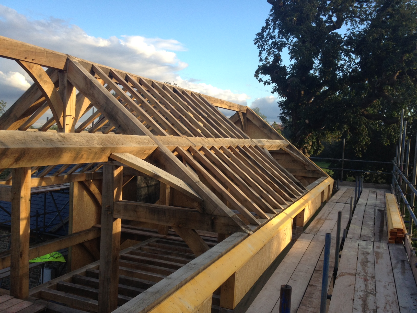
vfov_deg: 40.7
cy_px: 156
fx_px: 422
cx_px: 208
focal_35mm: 35
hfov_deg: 52.6
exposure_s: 1/286
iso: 64
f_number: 2.4
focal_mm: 4.28
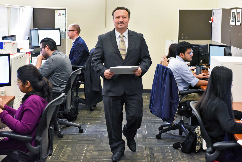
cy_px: 81
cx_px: 121
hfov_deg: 28.8
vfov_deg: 19.5
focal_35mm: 70
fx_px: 471
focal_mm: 70
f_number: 5.6
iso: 8000
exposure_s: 1/200
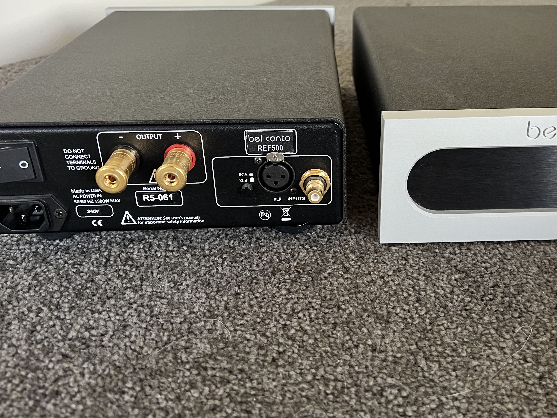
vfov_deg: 38.6
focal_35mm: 37
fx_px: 595
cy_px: 192
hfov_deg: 49.6
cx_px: 353
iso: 200
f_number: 1.5
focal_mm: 5.7
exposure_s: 1/60
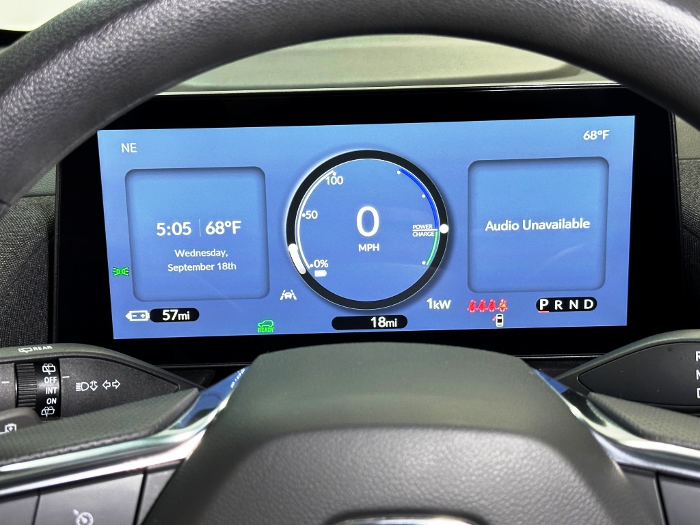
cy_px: 262
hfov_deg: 39.7
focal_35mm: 48
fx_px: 971
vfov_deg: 30.3
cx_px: 350
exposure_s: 1/38
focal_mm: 6.86
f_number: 1.78
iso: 320
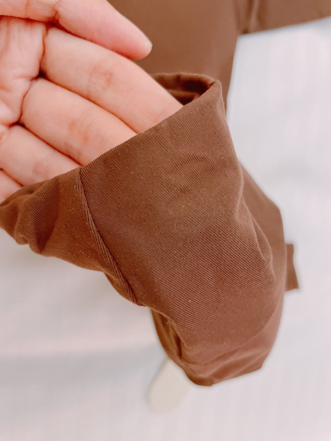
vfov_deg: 67.3
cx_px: 166
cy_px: 220
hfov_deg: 53.1
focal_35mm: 26
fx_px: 331
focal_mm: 4.2
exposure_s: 1/60
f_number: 1.6
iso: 320
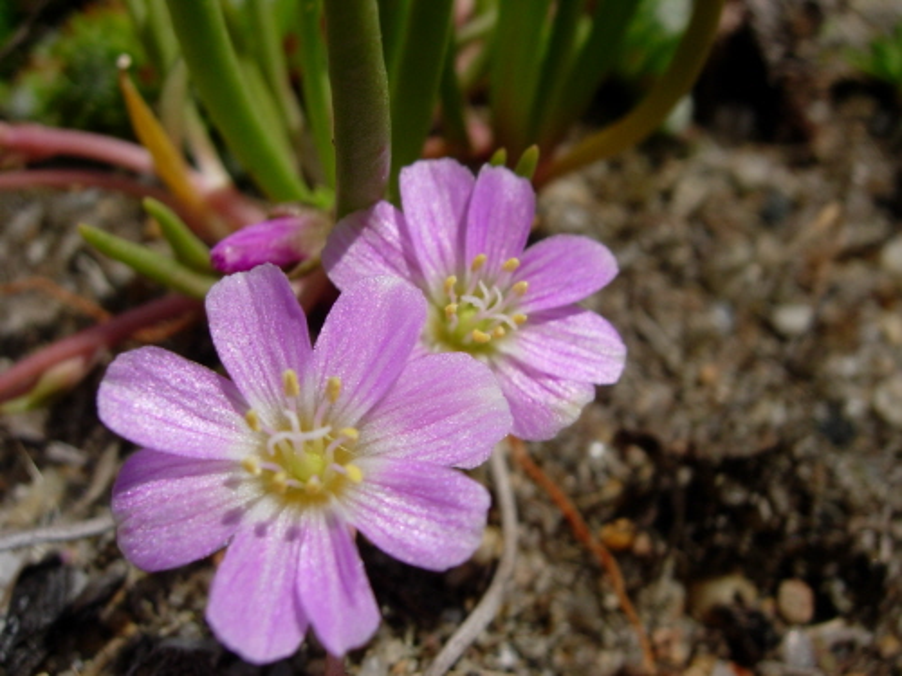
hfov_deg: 49.0
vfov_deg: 37.7
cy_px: 338
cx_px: 451
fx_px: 990
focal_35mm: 38
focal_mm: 7.8
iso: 64
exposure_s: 1/2048
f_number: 4.8
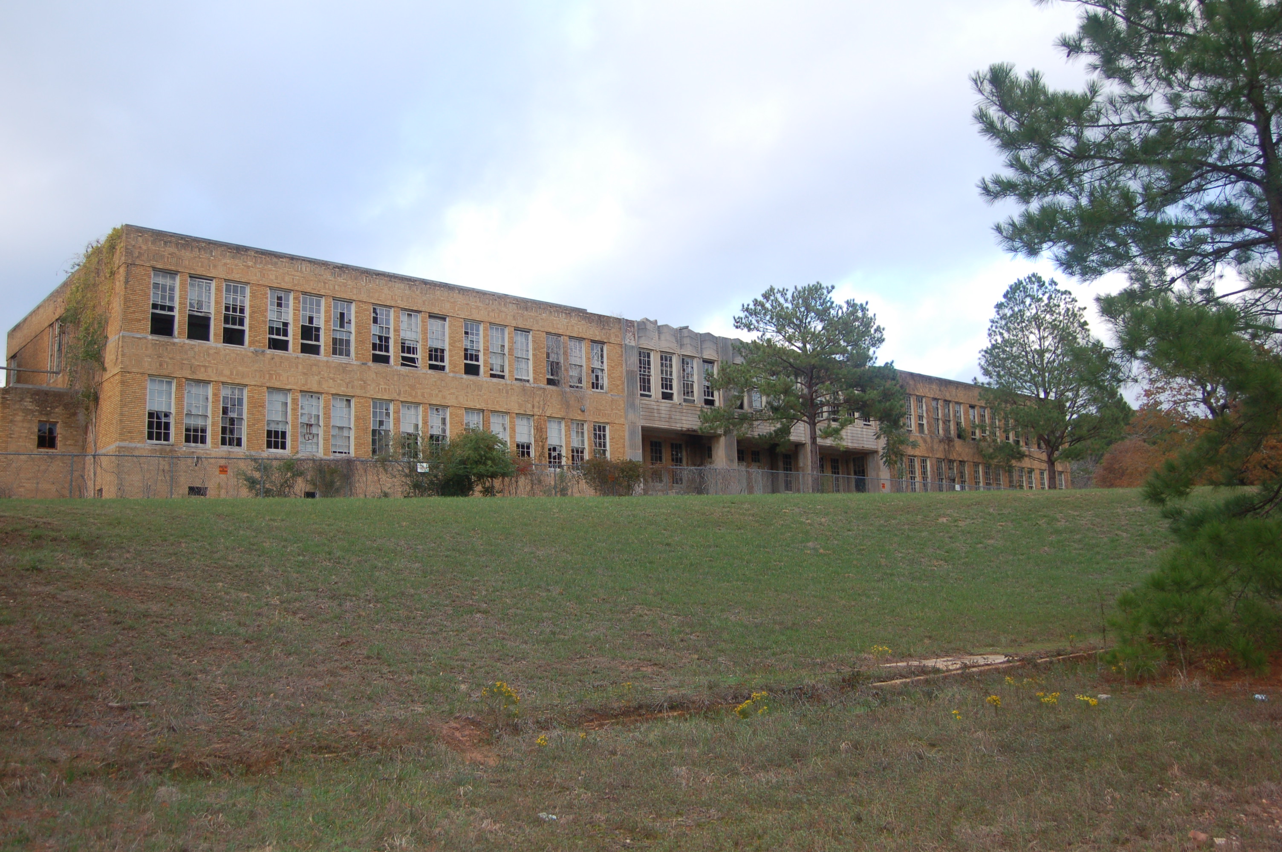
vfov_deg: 43.5
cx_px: 641
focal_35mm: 30
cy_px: 426
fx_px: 1067
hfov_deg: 62.0
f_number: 3.8
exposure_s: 1/500
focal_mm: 20
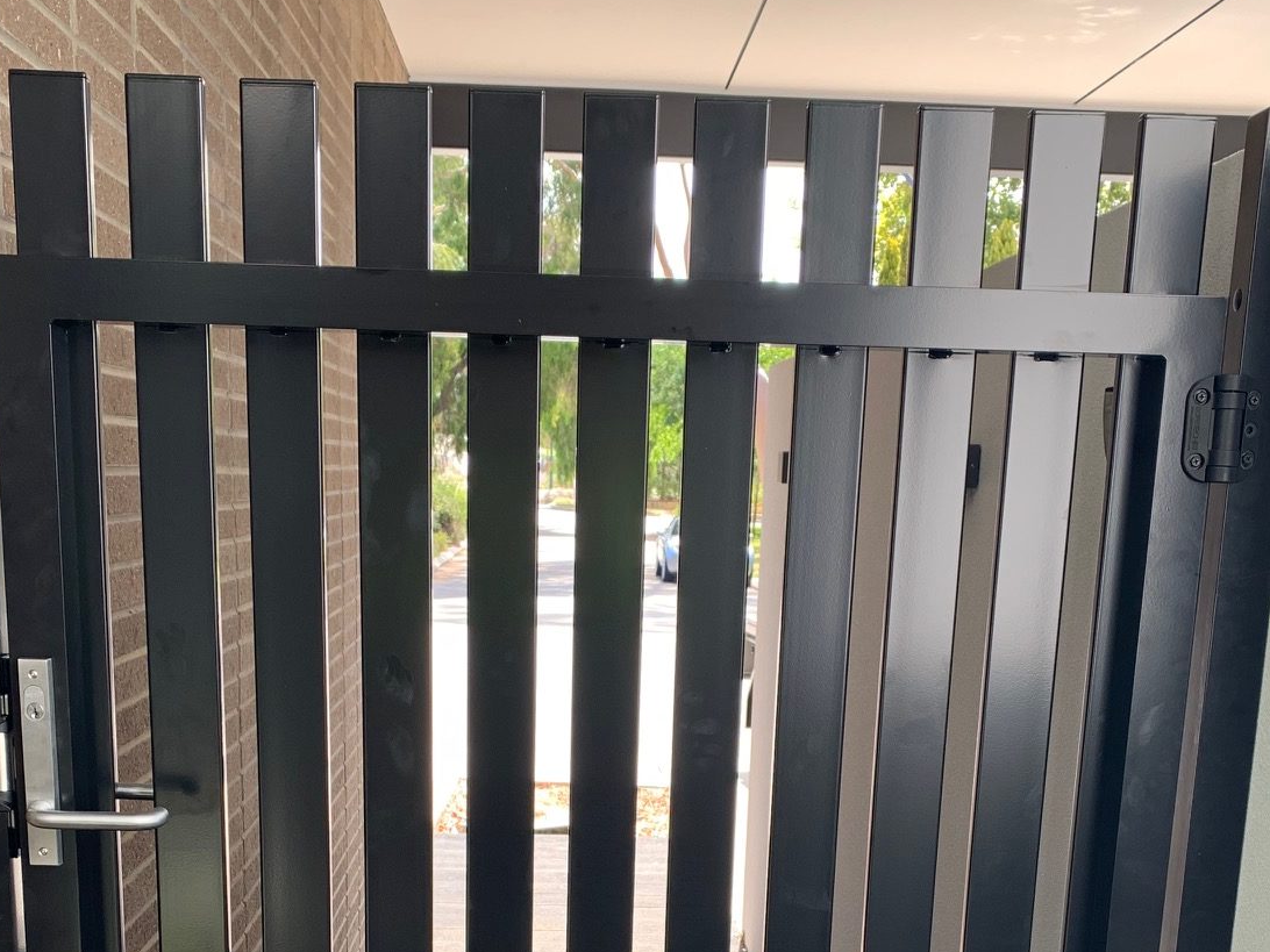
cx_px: 625
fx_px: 1761
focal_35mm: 48
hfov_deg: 39.7
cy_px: 931
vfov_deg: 28.6
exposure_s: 1/121
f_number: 1.8
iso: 32
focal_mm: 4.25
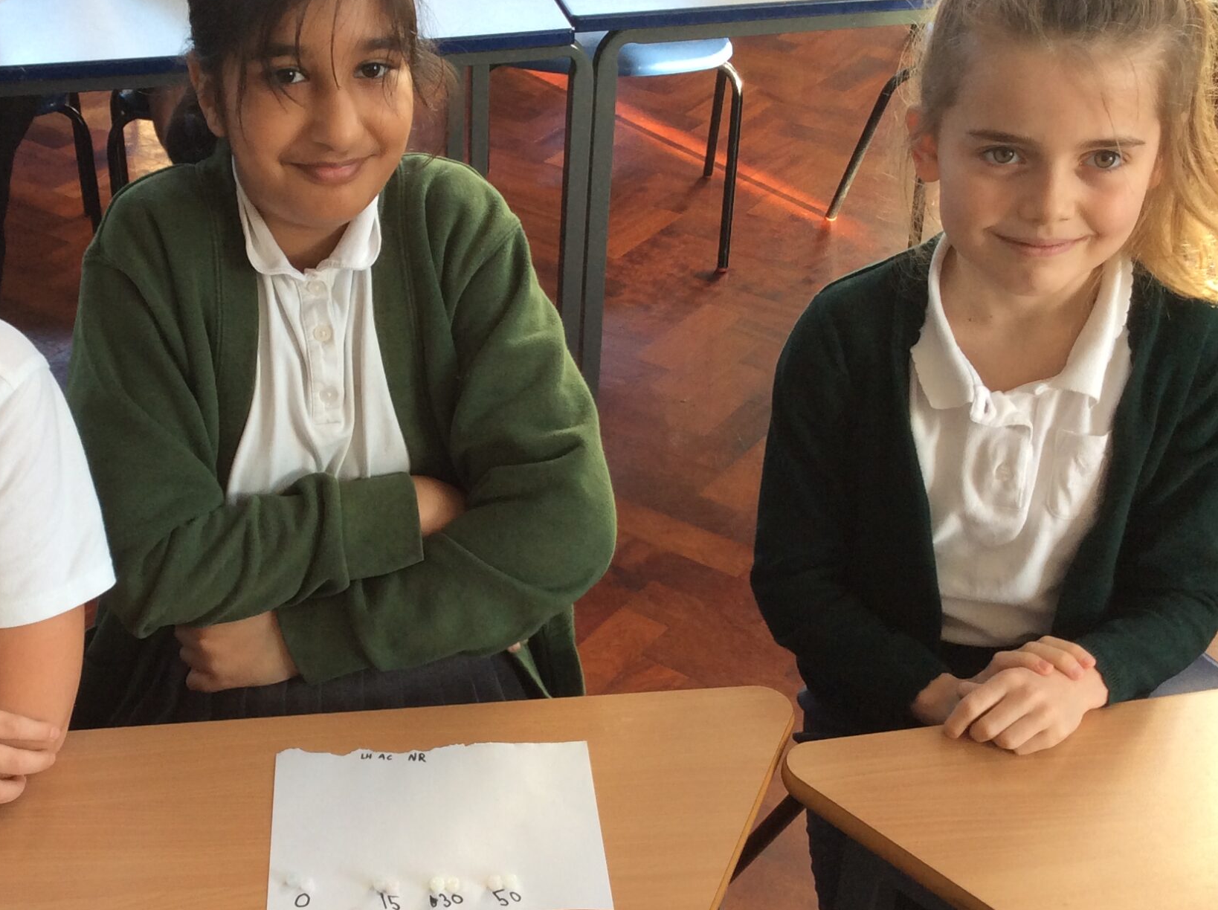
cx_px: 374
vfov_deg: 29.0
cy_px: 503
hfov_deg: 37.7
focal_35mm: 50
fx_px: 1757
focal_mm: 3.3
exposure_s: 1/33
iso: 40
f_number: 2.4
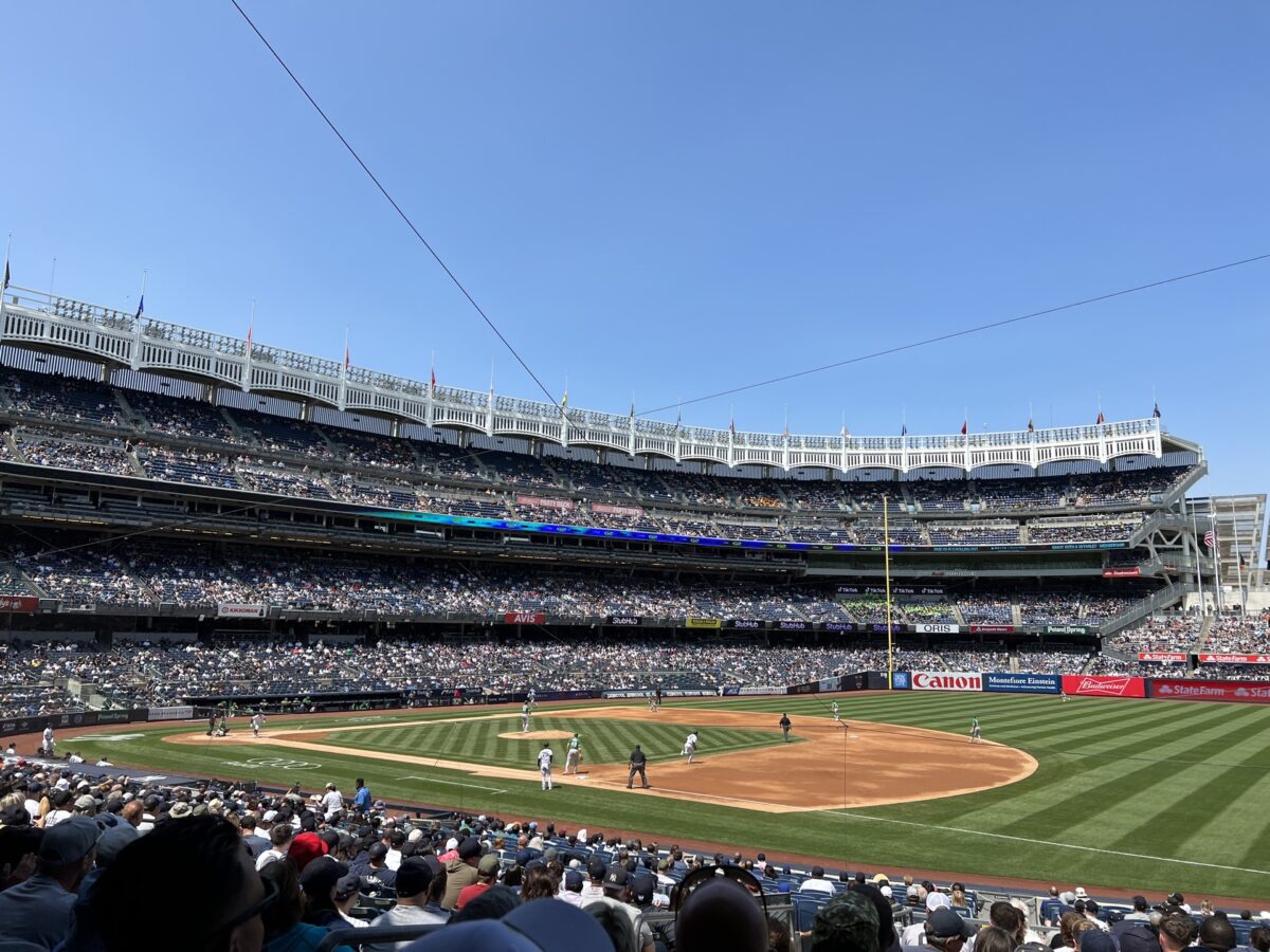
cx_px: 635
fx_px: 954
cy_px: 476
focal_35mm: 26
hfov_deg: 67.3
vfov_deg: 53.1
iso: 50
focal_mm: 5.7
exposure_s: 1/3831
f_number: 1.5
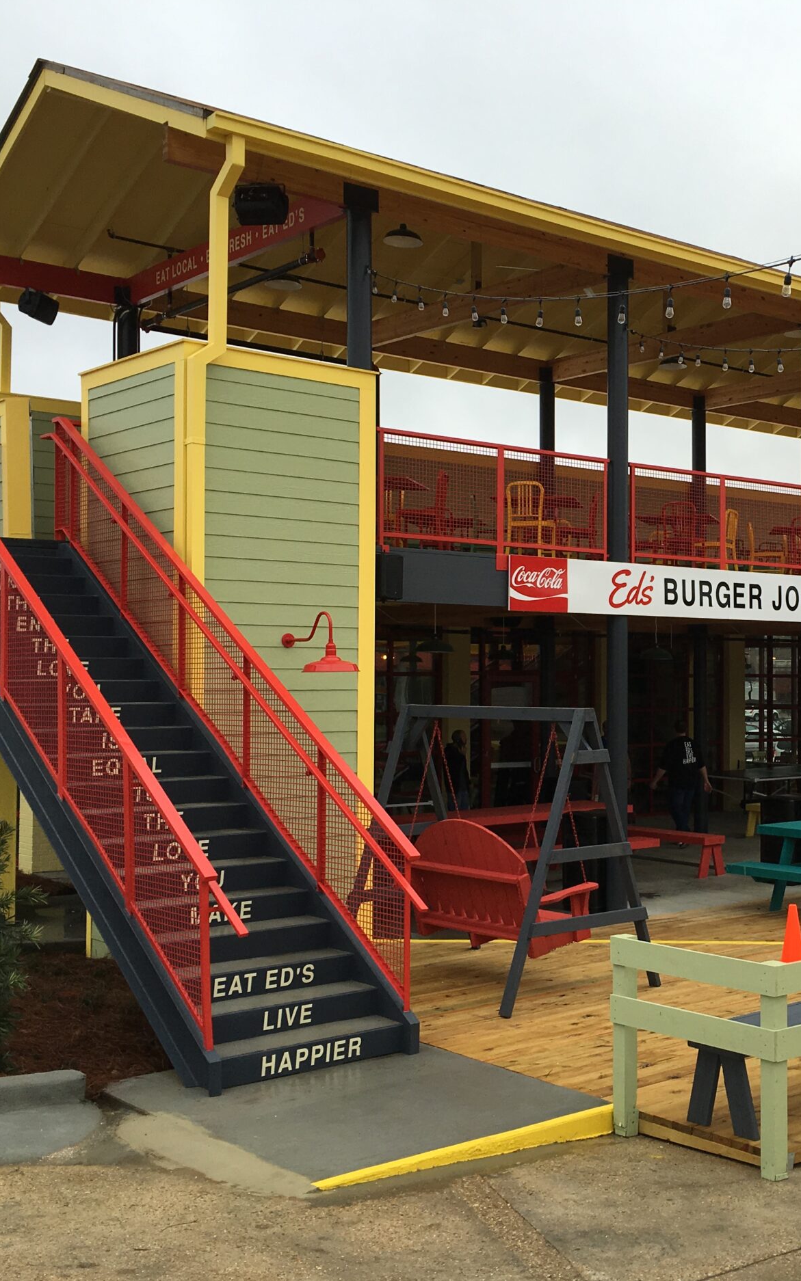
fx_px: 1467
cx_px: 655
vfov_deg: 47.2
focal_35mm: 42
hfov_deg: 29.7
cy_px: 649
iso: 25
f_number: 2.2
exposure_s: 1/346
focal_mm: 4.15
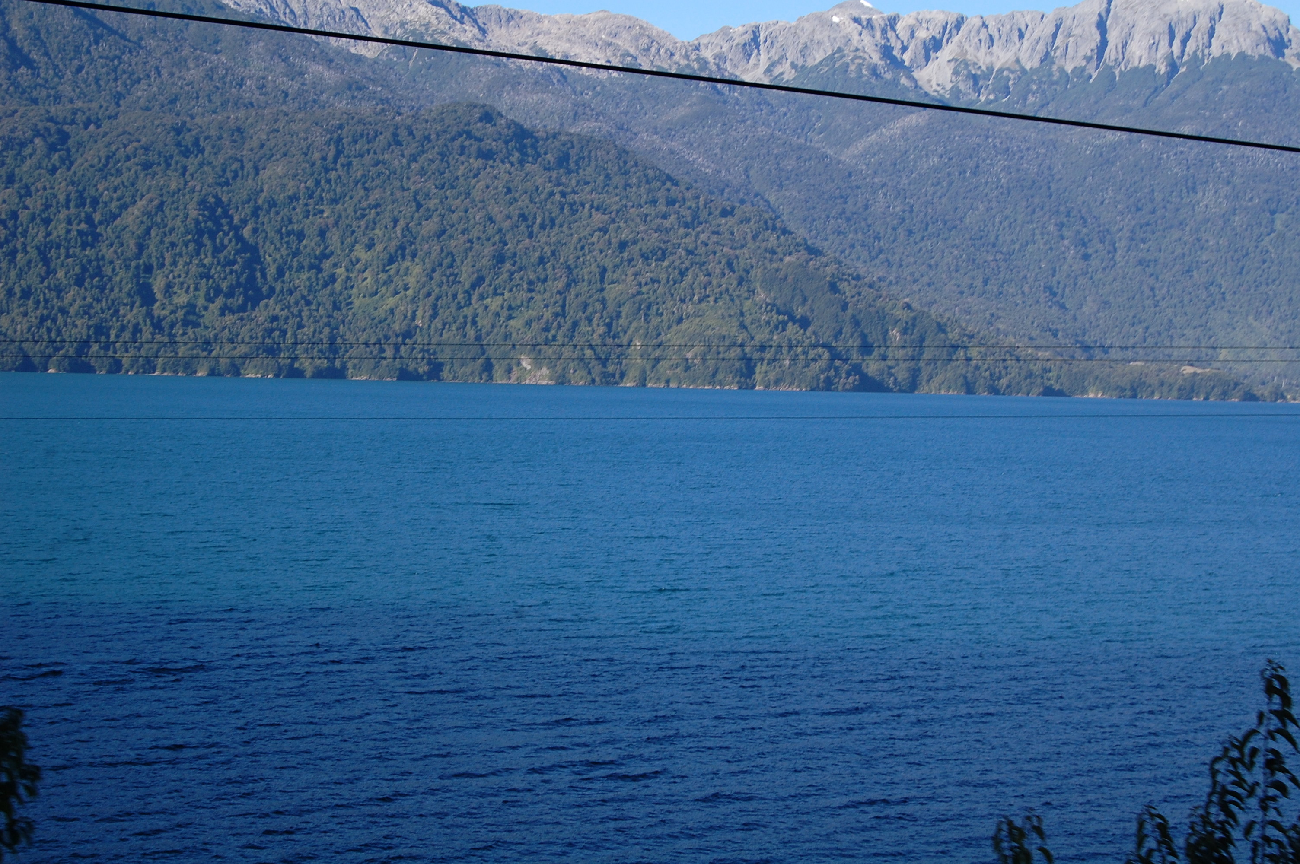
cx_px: 650
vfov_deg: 21.5
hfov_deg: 31.9
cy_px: 432
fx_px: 2273
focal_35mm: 63
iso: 320
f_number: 10
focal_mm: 42
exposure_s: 1/250
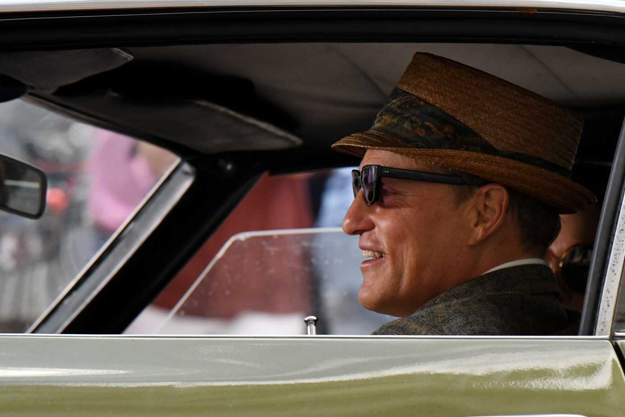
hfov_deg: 5.0
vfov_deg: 3.3
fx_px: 7129
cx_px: 462
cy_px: 208
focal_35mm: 411
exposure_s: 1/1000
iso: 1250
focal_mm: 185
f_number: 5.6
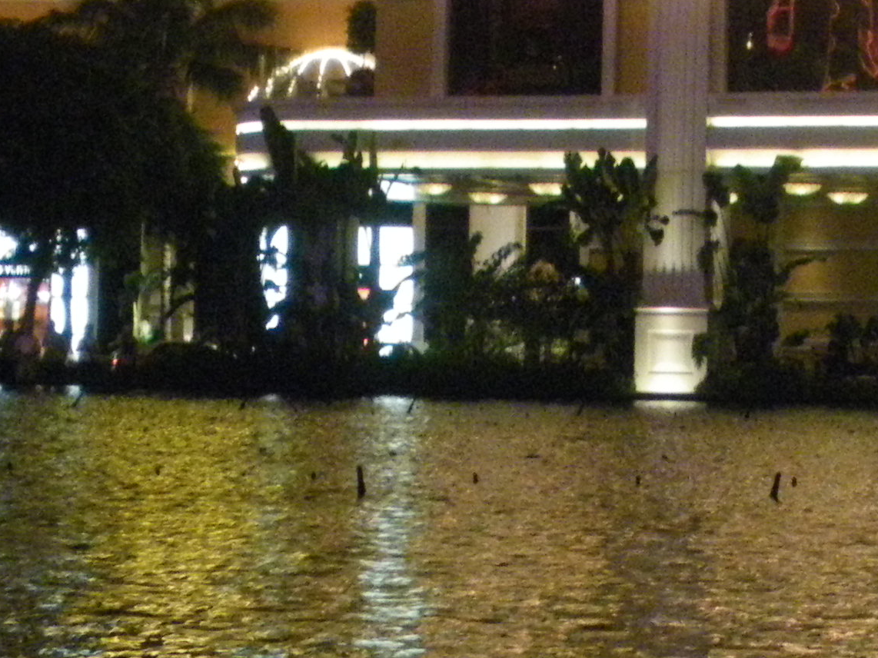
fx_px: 2916
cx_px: 1111
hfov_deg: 16.3
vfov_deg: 12.8
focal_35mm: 115
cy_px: 68
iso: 800
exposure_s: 1/20
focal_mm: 6.3
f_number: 3.5
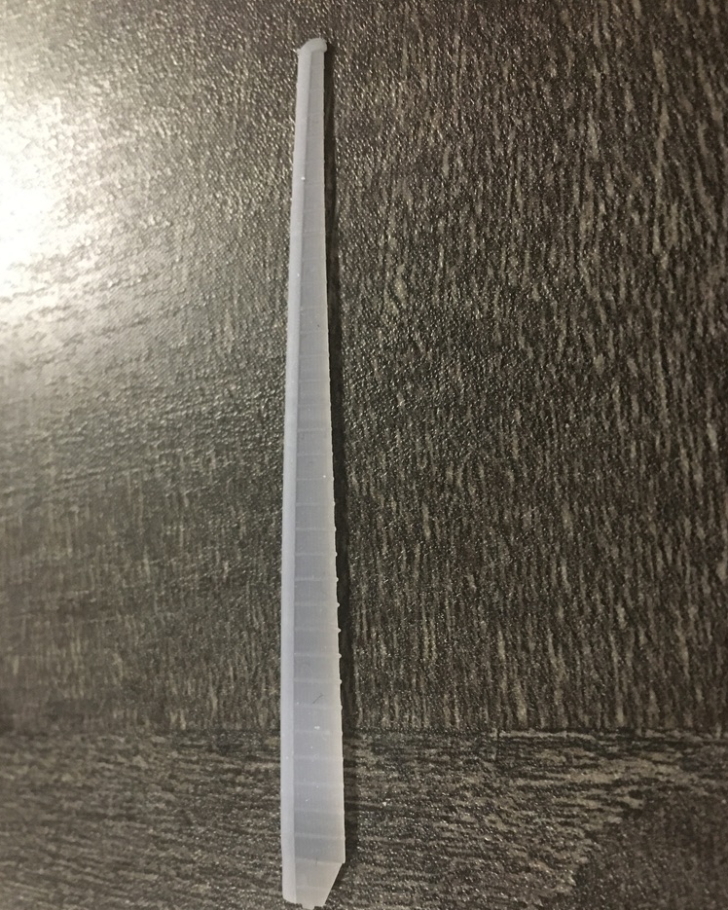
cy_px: 497
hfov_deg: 47.1
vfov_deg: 57.1
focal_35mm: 31
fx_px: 835
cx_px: 367
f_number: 2.2
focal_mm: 4.15
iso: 250
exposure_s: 1/17
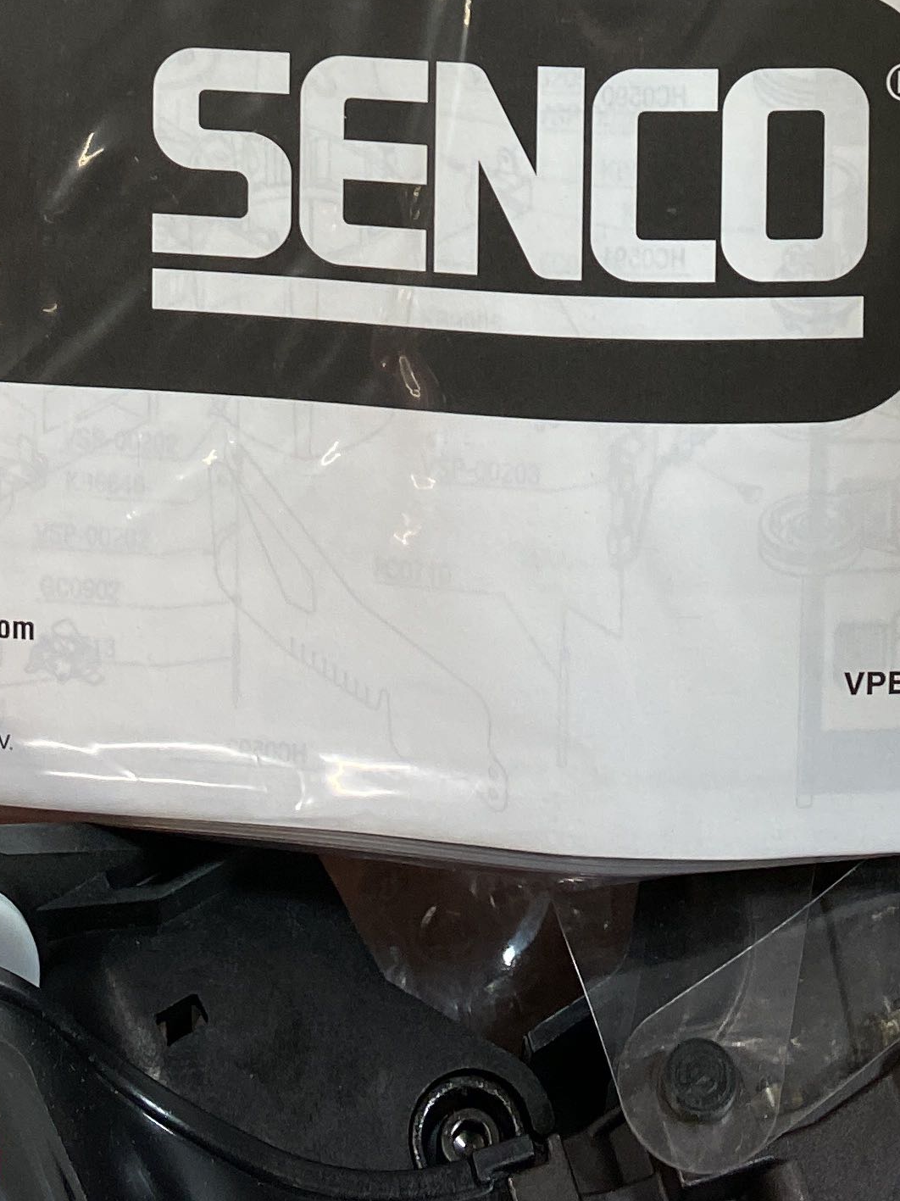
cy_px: -398
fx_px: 2566
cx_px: 502
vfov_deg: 23.1
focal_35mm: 74
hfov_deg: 19.9
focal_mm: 4.25
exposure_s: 1/100
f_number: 1.8
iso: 80
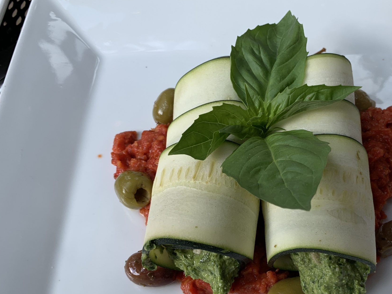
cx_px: 250
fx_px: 453
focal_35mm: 40
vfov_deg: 35.6
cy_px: 193
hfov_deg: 46.3
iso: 25
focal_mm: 4.25
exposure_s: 1/500
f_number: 1.8
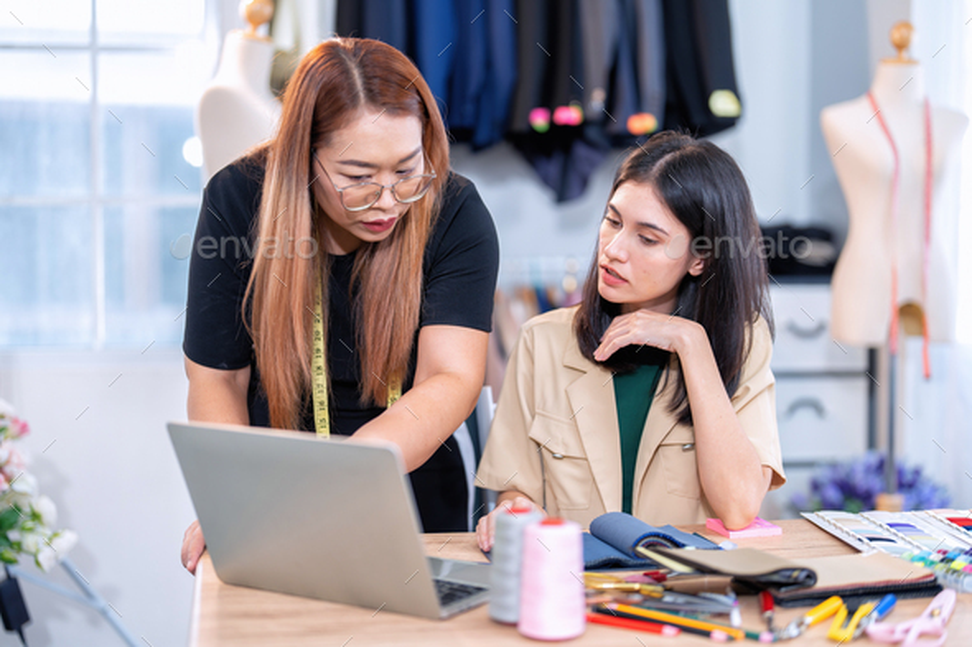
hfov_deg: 39.6
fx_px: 1350
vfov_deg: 27.0
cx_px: 486
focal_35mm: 50
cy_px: 324
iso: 200
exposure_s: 1/100
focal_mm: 50
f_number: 1.2
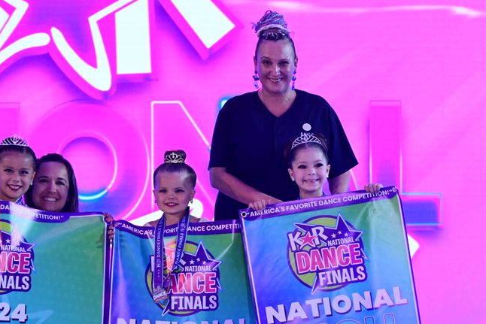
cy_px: 147
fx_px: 3227
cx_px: 93
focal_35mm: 239
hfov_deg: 8.6
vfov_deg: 5.8
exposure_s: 1/500
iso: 4000
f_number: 4
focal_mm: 103
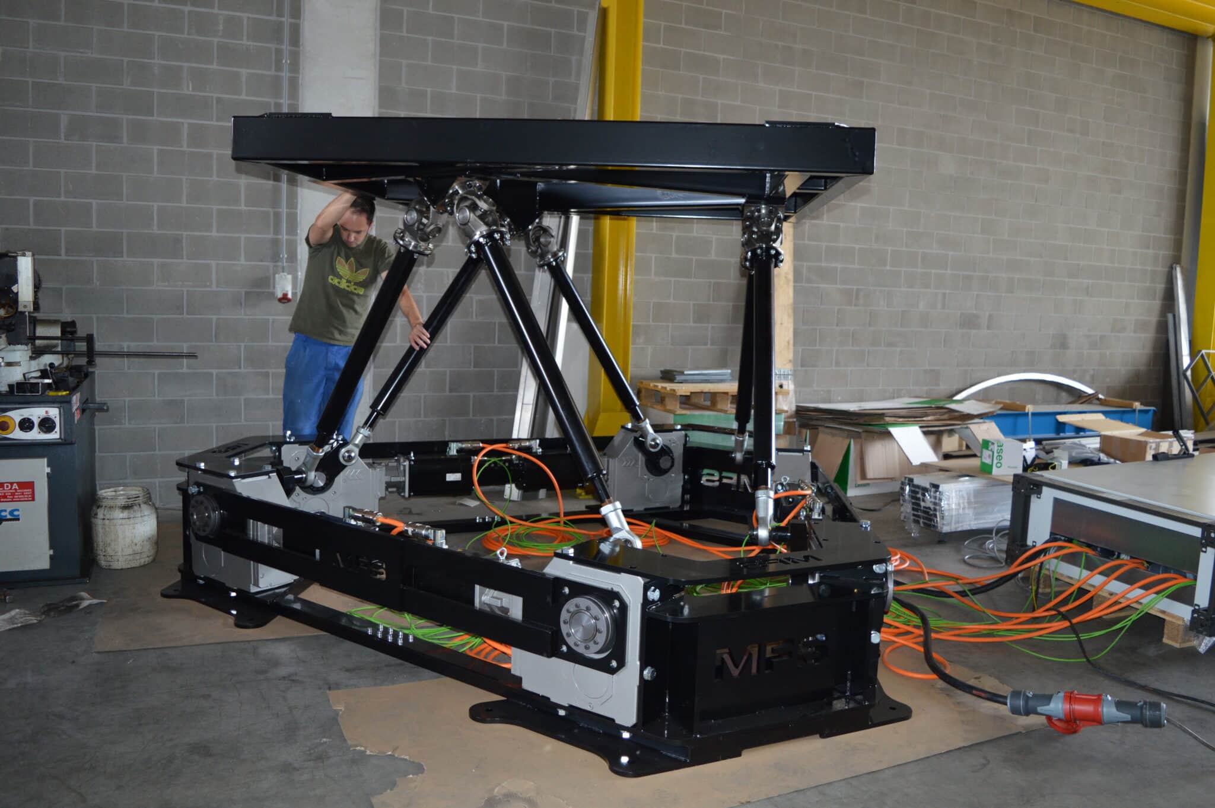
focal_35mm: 27
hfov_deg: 67.4
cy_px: 404
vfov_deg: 47.9
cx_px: 608
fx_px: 910
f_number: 3.5
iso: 640
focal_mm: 18
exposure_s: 1/60
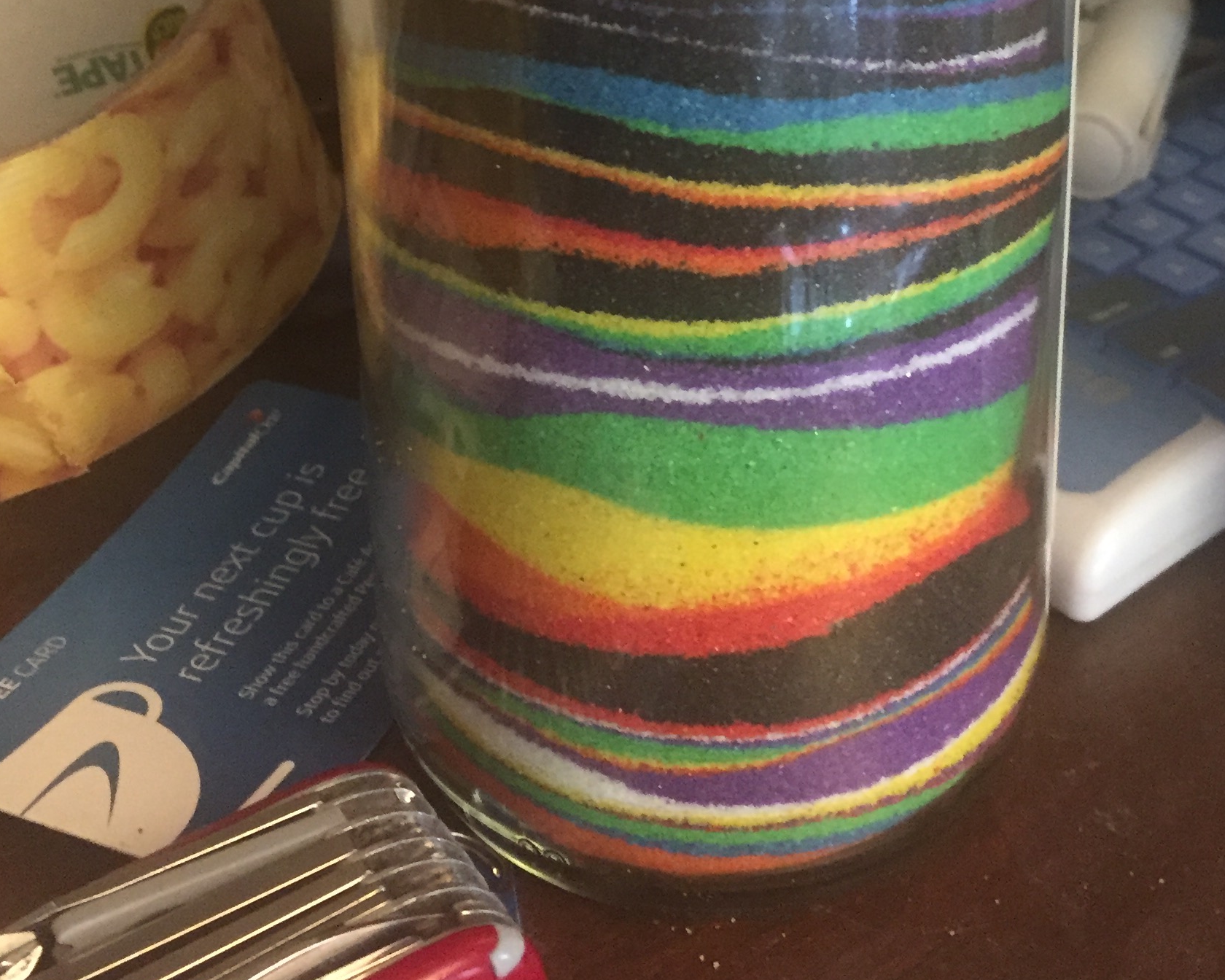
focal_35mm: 55
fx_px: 1994
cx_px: 662
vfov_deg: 25.4
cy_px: -132
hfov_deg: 34.1
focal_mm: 4.15
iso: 250
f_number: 2.2
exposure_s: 1/15
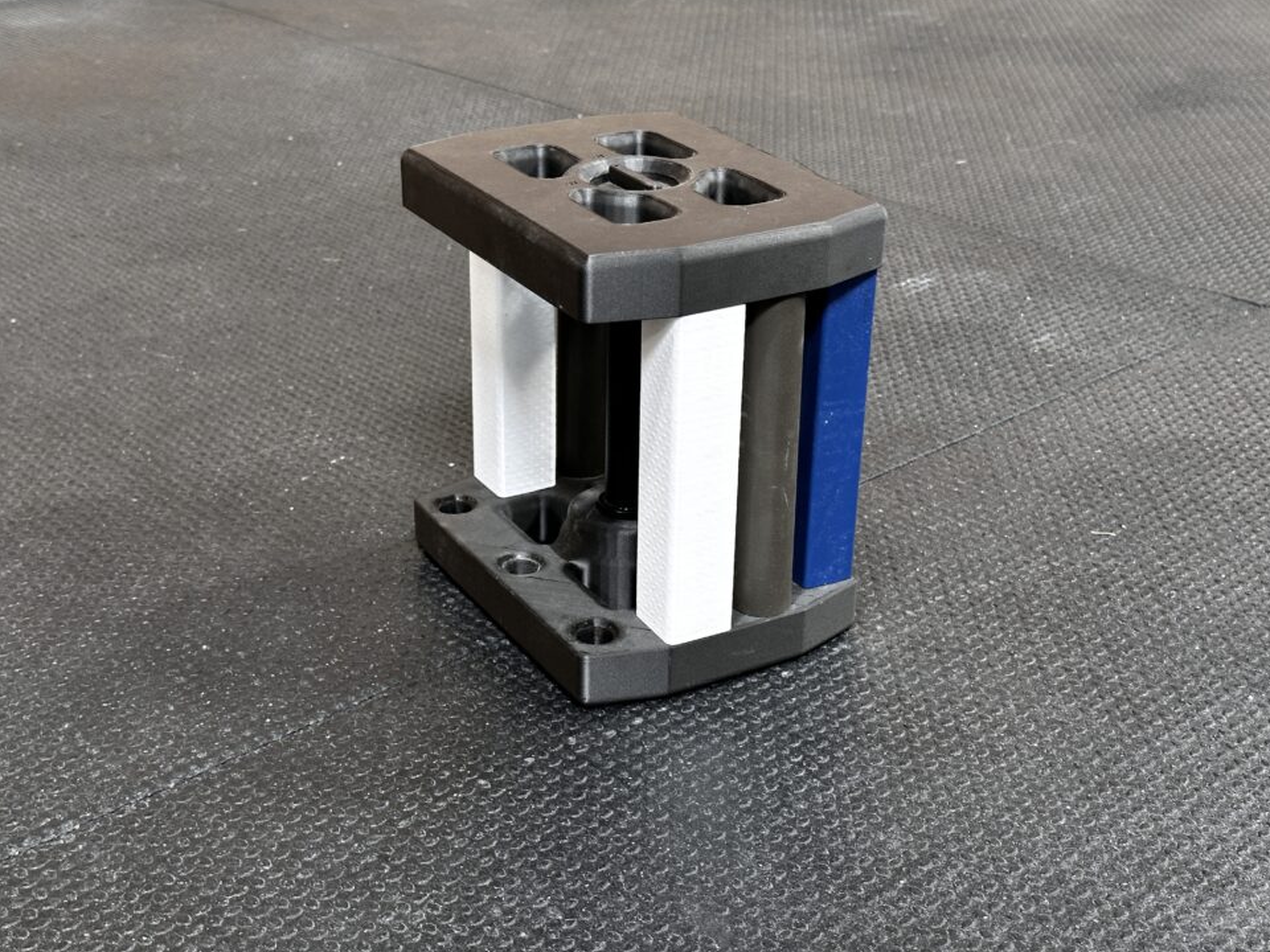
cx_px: 646
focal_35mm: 49
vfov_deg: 29.7
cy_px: 478
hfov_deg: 38.9
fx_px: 1798
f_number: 1.78
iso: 250
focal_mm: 6.86
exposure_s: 1/60
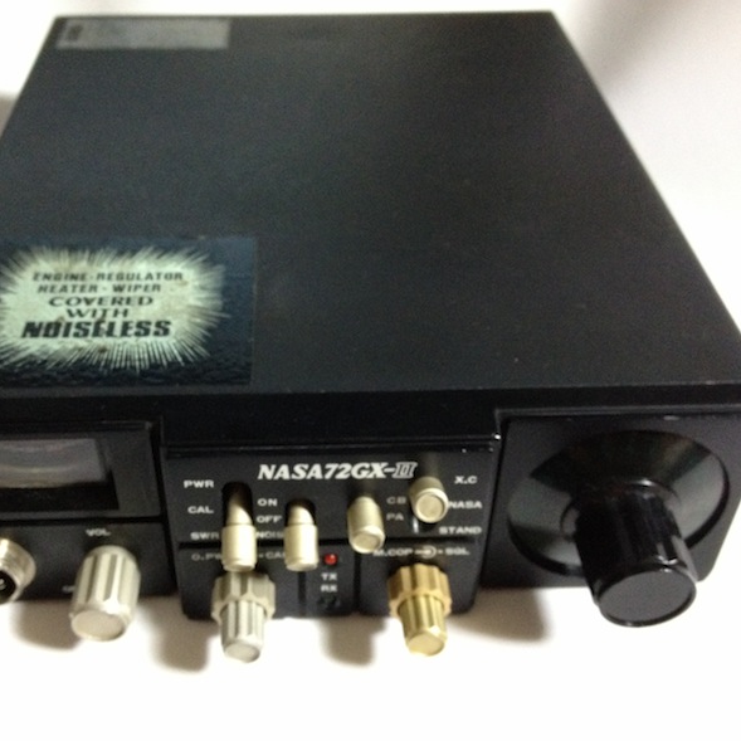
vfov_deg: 40.0
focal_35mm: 42
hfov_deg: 39.9
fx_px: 1017
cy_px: 376
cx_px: 320
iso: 400
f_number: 2.4
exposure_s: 1/15
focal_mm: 4.28
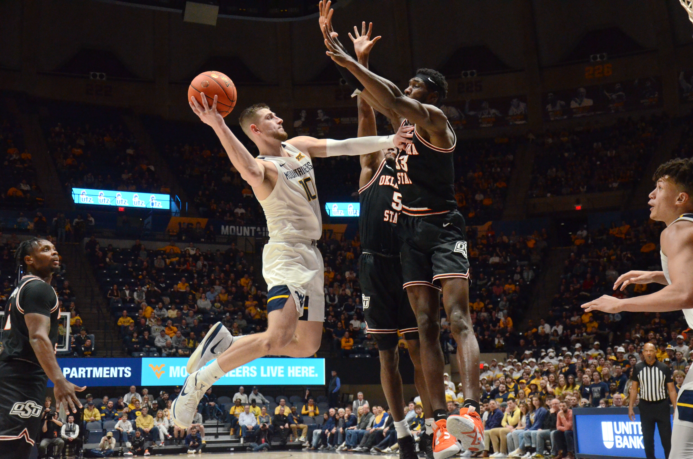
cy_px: 230
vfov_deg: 21.5
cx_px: 346
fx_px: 1210
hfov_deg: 32.0
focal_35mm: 63
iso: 3200
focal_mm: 42
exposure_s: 1/1000
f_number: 4.8
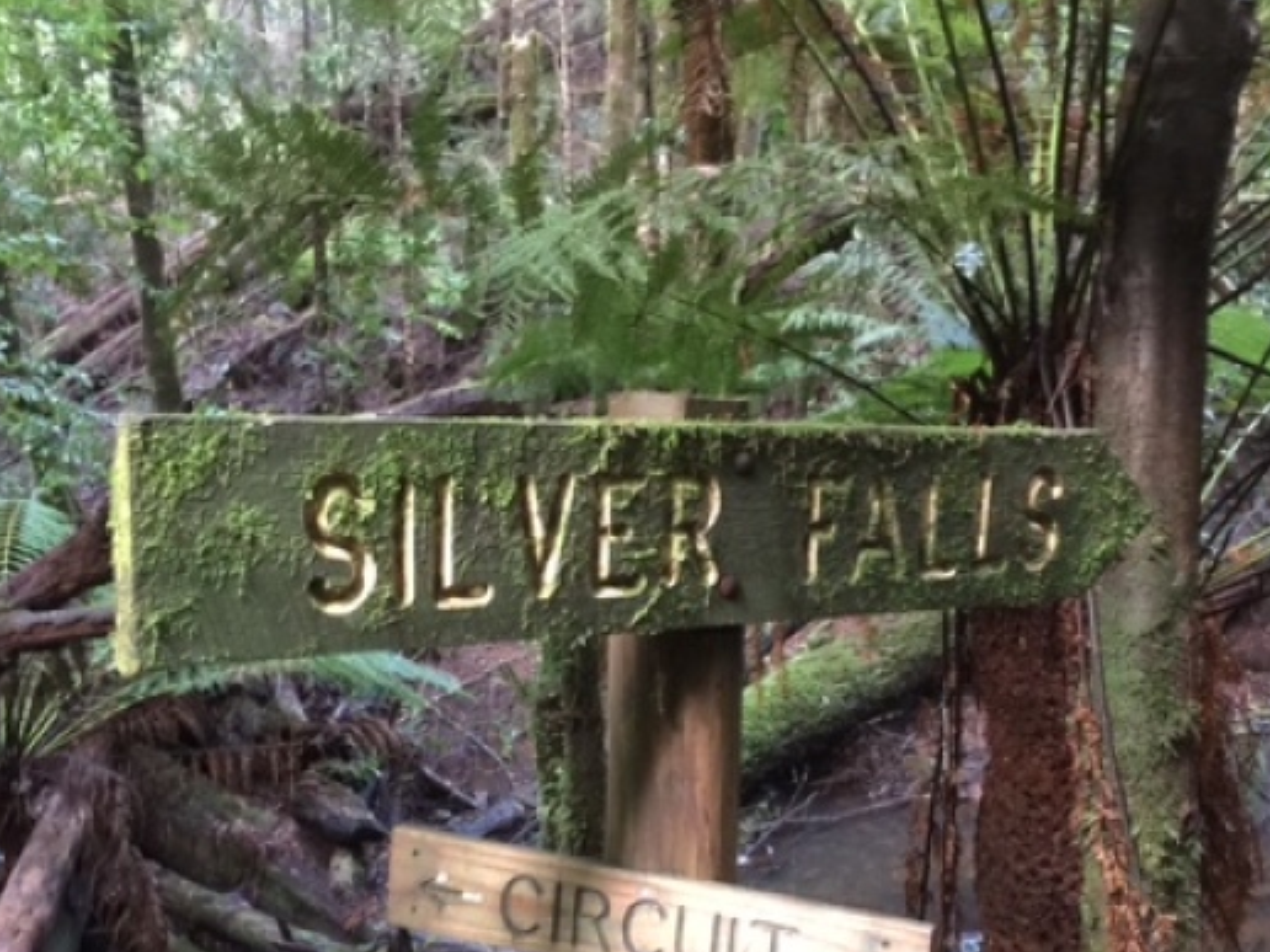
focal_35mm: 45
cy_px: 721
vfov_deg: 31.6
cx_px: 709
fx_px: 1651
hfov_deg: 42.0
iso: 100
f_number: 2.2
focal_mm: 4.15
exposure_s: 1/4
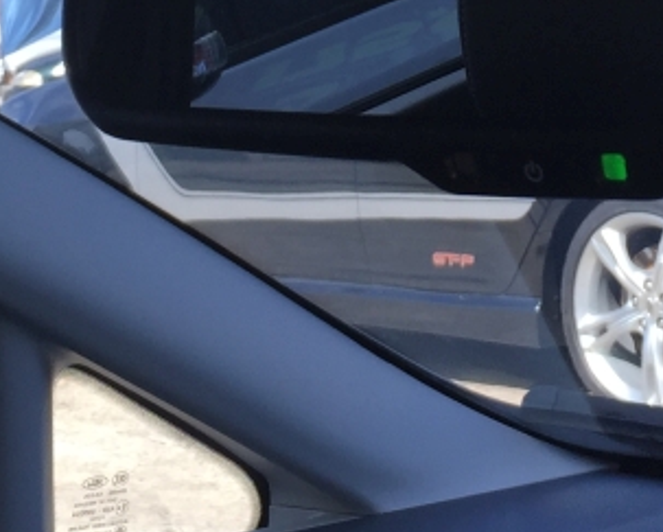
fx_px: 2200
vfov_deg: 13.1
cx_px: 464
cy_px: -241
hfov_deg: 17.1
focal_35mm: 112
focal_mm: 4.15
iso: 32
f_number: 2.2
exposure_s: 1/520
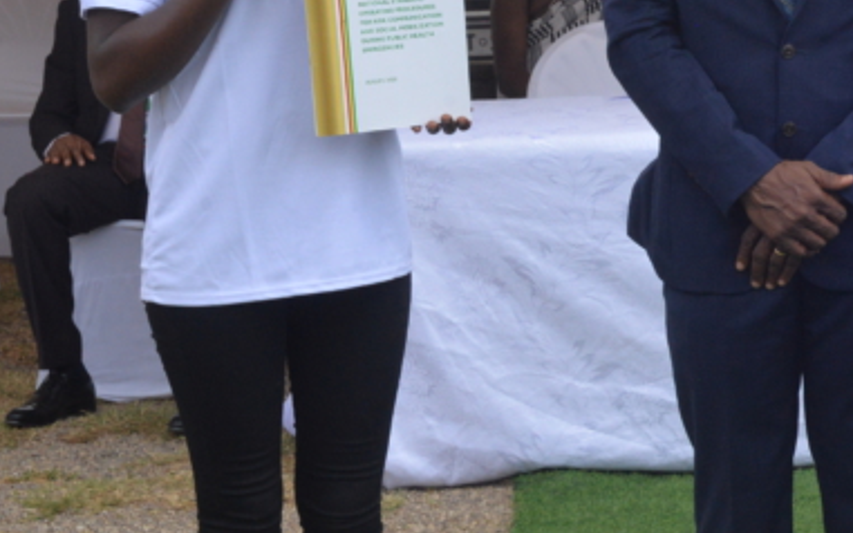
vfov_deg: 9.6
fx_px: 3184
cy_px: 204
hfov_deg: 14.7
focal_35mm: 137
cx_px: 1030
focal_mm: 50
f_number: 13
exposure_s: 1/640
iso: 1600
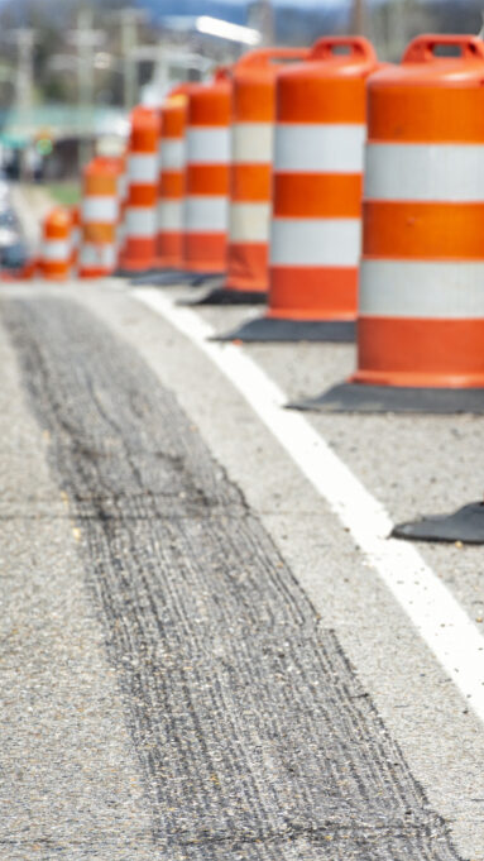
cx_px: 586
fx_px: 8990
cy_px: 430
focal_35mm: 394
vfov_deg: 5.5
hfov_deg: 3.1
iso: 400
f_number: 11
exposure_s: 1/750
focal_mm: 250
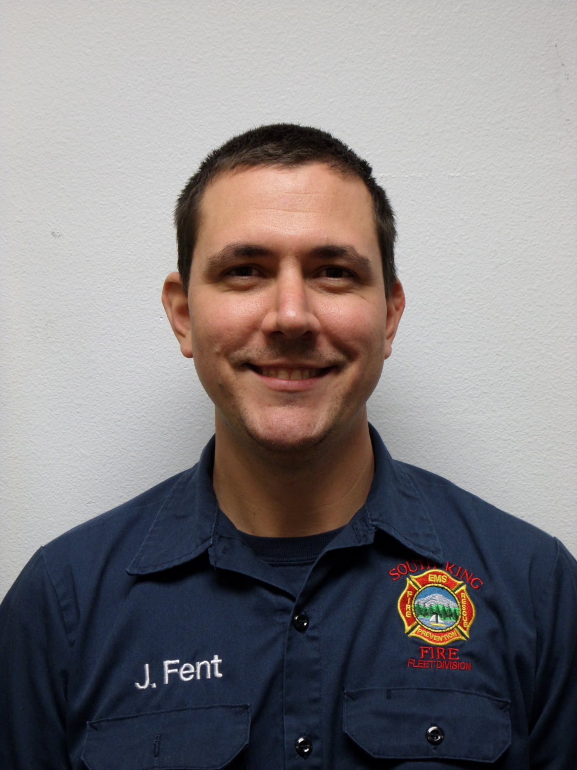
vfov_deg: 36.2
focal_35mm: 53
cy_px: 385
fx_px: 1178
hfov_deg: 27.5
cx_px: 288
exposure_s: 1/30
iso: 200
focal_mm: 9.6
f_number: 4.4
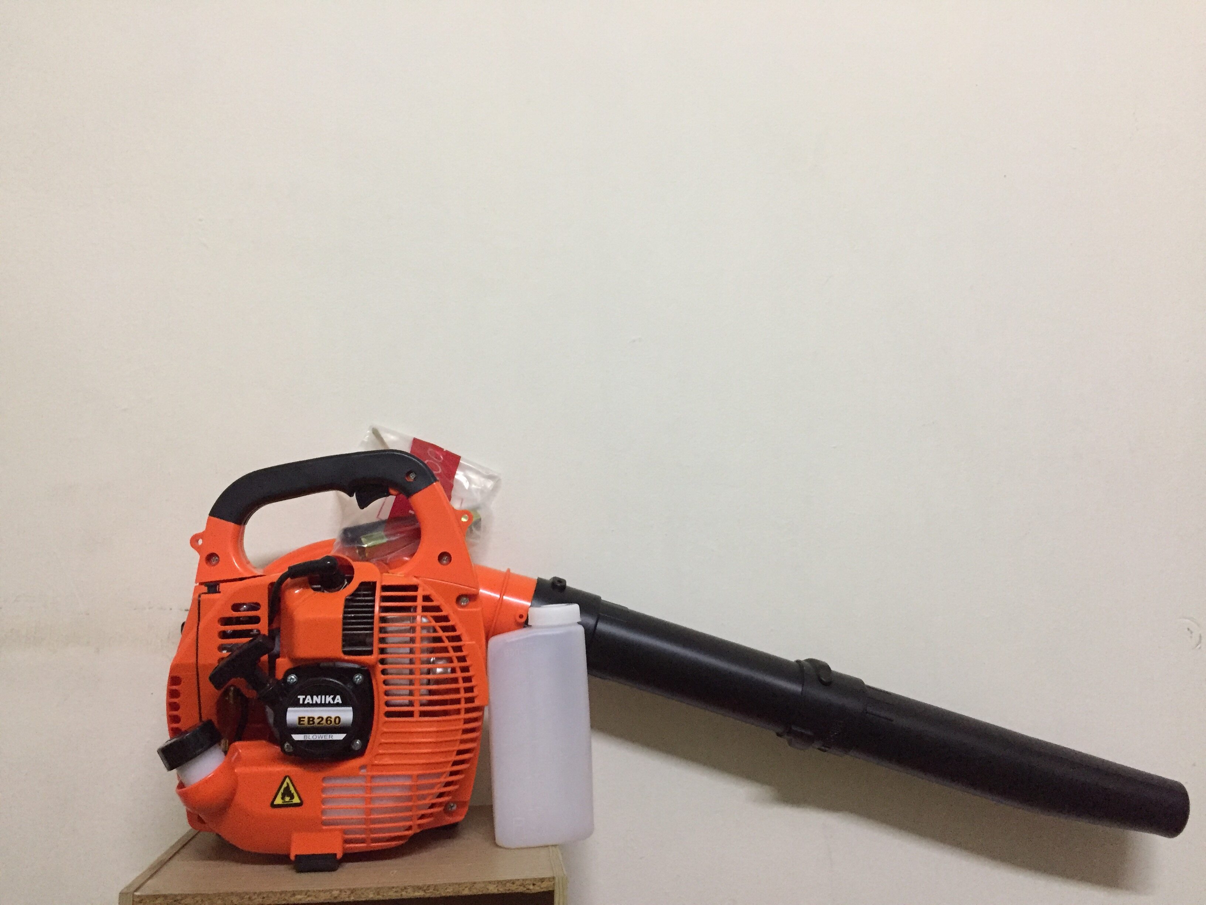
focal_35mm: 29
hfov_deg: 61.7
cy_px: 452
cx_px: 603
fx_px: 1010
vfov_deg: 48.2
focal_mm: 4.15
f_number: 2.2
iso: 250
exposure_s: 1/17
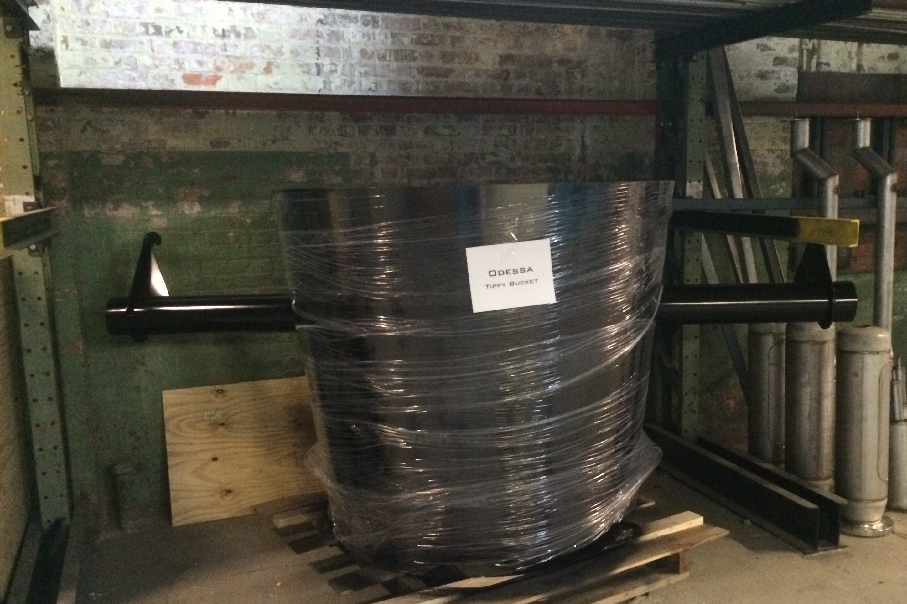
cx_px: 505
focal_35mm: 34
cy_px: 325
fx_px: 856
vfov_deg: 38.9
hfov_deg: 55.7
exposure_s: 1/15
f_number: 2.2
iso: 500
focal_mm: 4.15
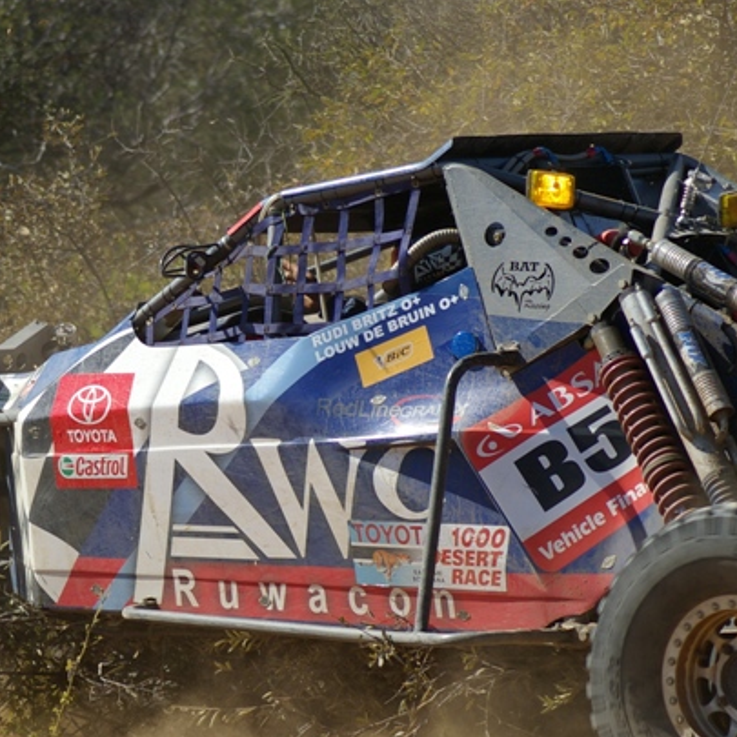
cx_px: 140
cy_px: 482
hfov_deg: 5.8
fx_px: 7274
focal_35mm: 302
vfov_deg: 5.8
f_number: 5.6
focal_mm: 120
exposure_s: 1/1000
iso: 200
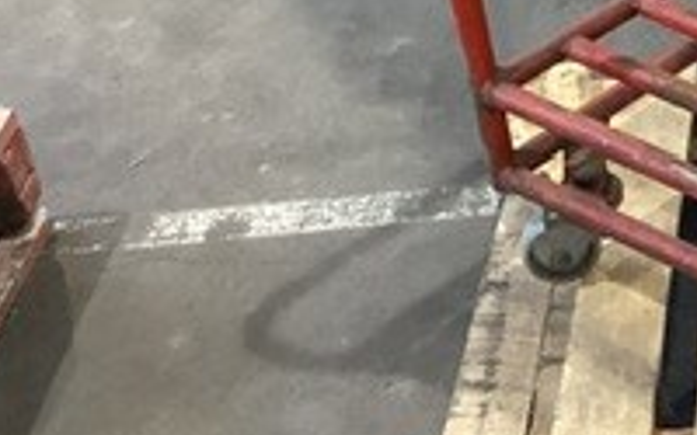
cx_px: 1039
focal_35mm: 105
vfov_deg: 12.3
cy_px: -42
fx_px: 1995
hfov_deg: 17.8
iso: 400
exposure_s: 1/40
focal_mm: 3.3
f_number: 2.4
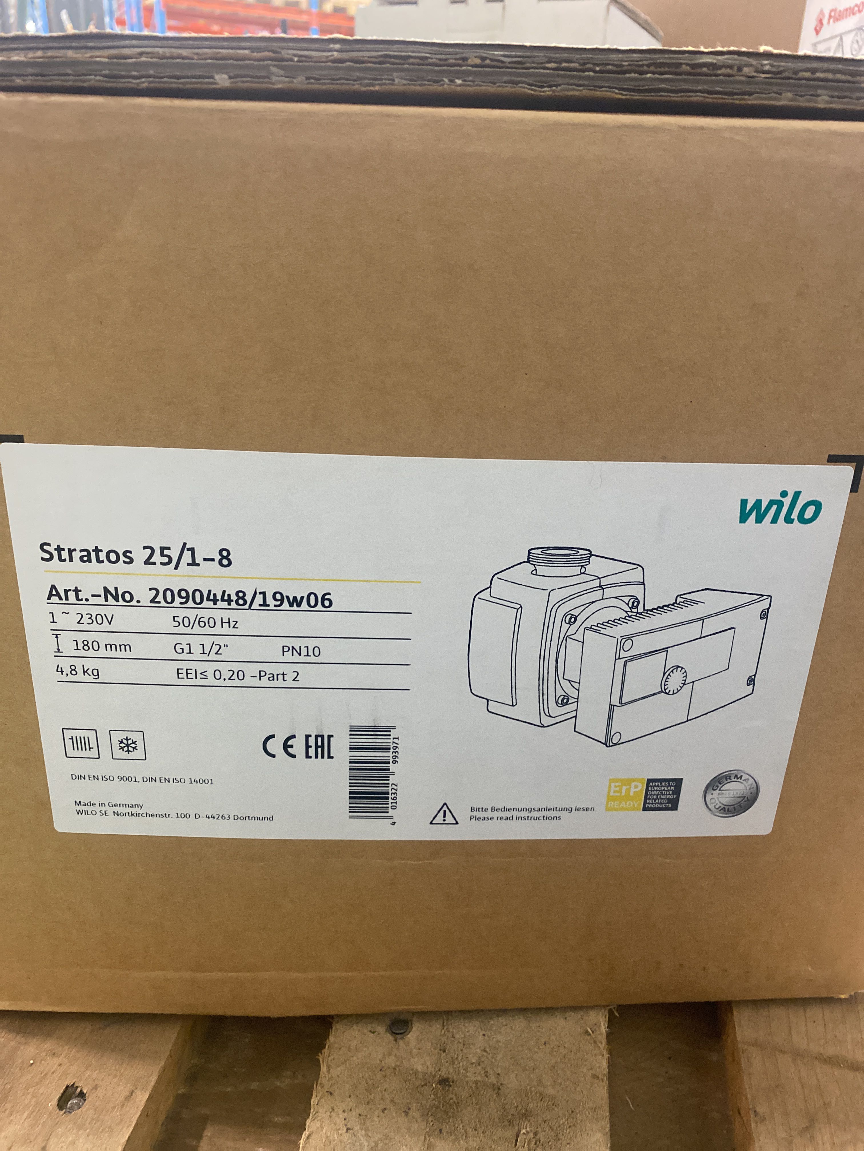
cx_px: 432
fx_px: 865
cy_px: 576
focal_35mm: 26
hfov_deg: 53.1
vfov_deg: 67.3
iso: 500
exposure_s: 1/50
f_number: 1.8
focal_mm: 4.25
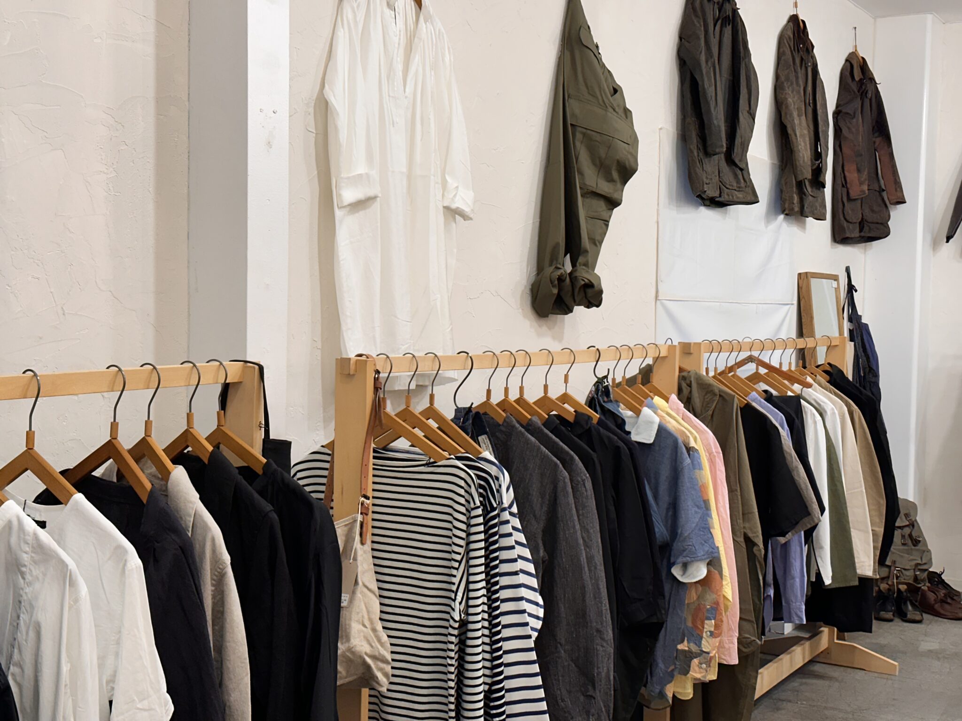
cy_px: 360
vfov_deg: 30.3
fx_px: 1334
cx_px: 481
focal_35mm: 48
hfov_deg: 39.7
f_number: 1.78
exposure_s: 1/60
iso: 50
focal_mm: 6.86
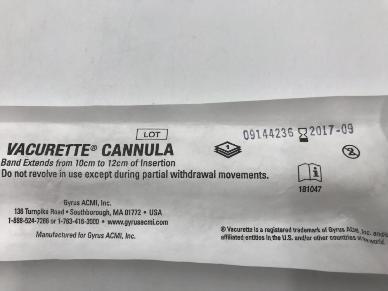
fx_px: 314
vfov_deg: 49.7
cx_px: 194
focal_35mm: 28
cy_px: 146
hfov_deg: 63.4
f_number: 1.8
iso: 20
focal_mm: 3.99
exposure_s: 1/149
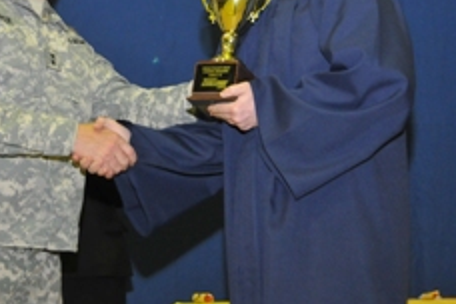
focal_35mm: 106
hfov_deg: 19.3
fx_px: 1343
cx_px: 194
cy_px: 10
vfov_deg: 12.8
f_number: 4.2
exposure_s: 1/60
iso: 1000
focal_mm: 36
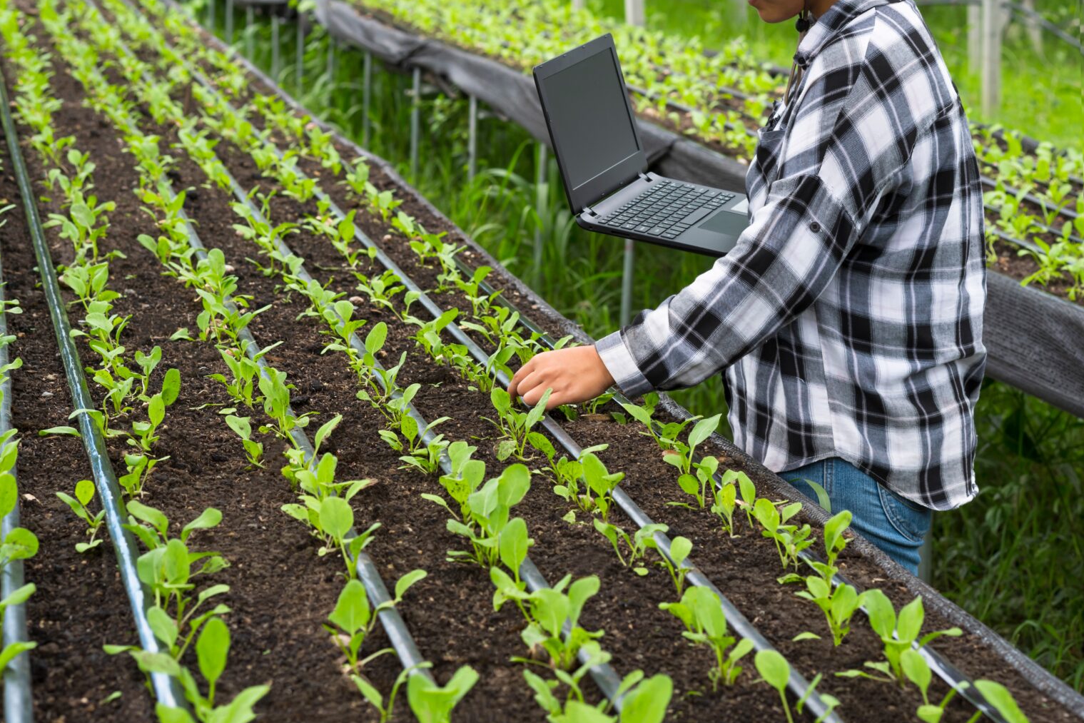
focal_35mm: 91
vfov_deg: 15.0
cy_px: 360
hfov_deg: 22.4
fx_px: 2740
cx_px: 537
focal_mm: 60
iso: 200
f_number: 5.6
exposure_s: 1/200
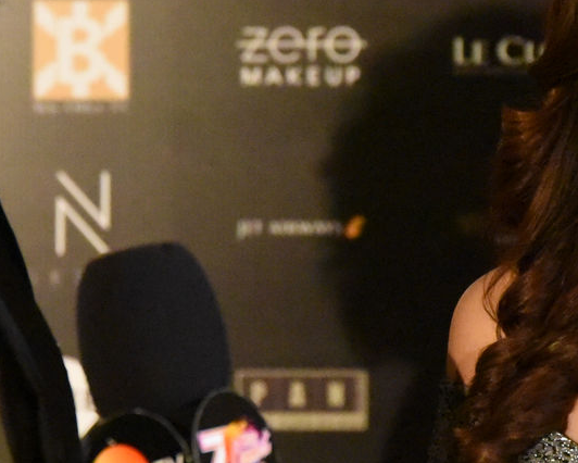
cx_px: 275
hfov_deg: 9.2
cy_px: 85
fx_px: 3594
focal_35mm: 210
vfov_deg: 7.4
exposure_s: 1/800
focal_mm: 62
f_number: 3.2
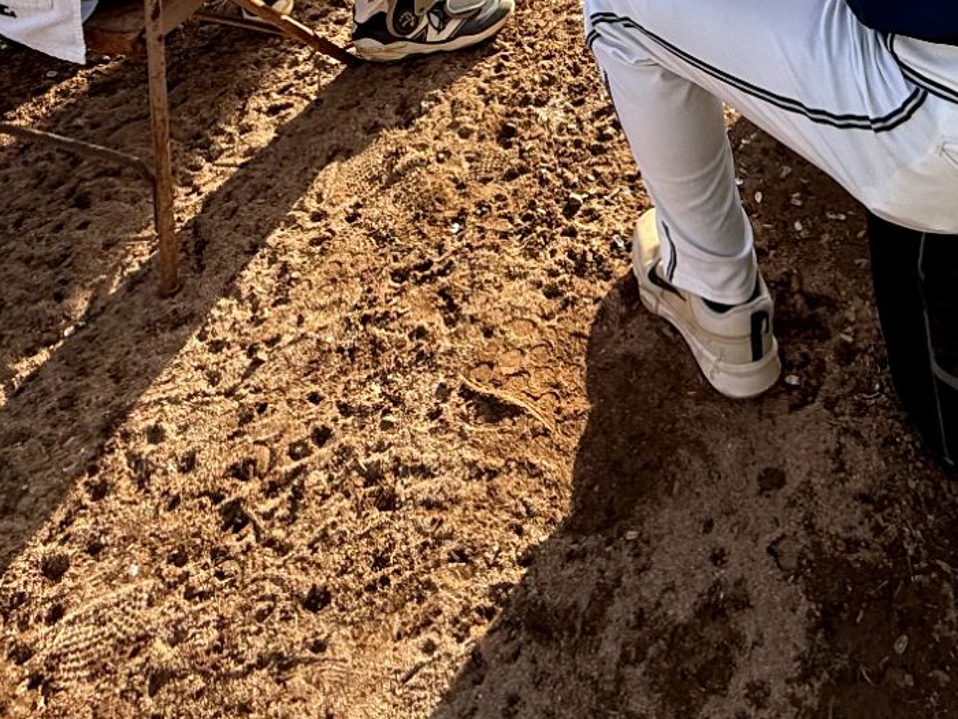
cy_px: -286
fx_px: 1107
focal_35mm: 40
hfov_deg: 45.1
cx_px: 724
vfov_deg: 27.7
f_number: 2.2
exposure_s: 1/455
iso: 50
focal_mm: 2.22
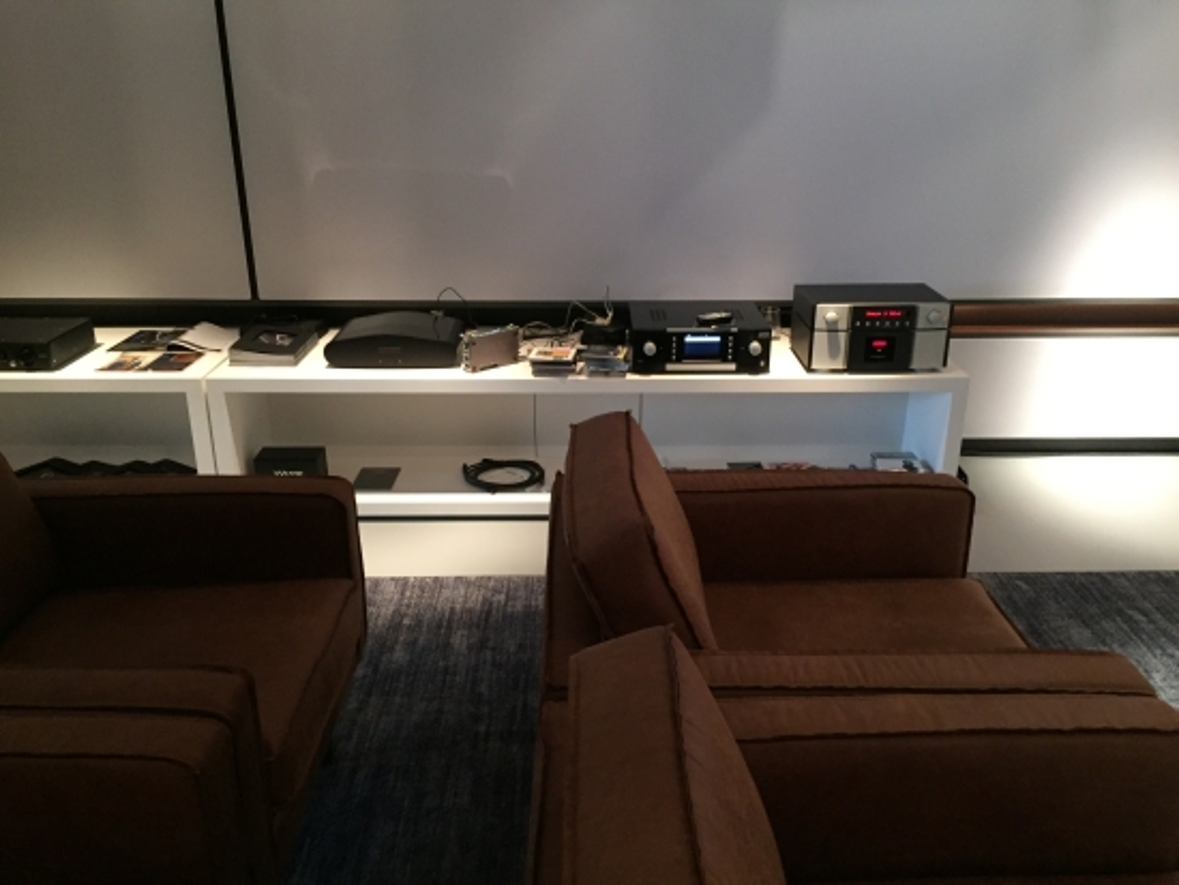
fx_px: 988
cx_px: 590
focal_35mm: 29
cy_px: 442
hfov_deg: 61.6
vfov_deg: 48.3
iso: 250
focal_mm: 4.15
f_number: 2.2
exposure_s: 1/17
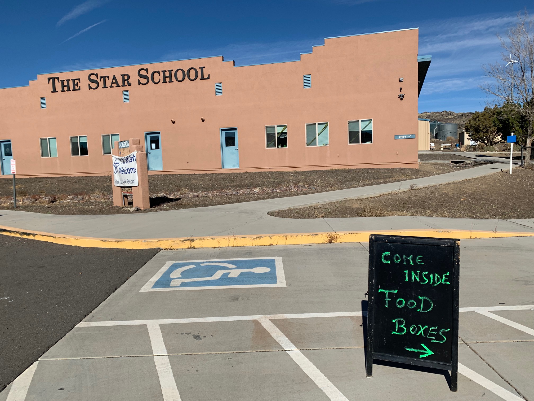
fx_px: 401
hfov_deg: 67.3
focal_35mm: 26
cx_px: 267
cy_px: 200
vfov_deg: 53.1
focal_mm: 4.25
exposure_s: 1/4098
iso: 25
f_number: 1.8
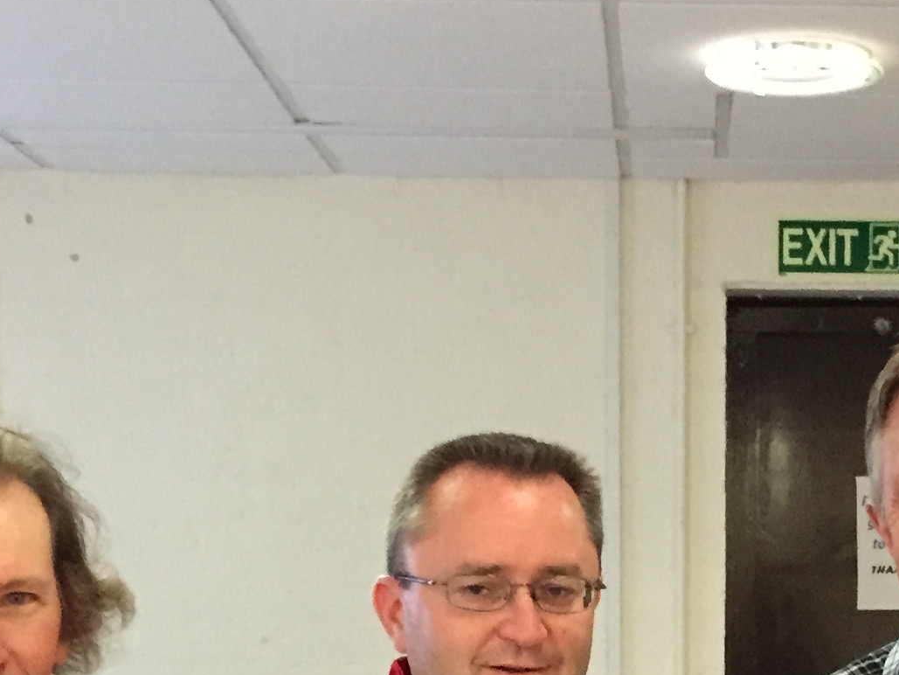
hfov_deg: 20.9
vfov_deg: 15.5
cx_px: 783
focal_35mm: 92
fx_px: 2390
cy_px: 784
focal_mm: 4.15
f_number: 2.2
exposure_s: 1/15
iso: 320
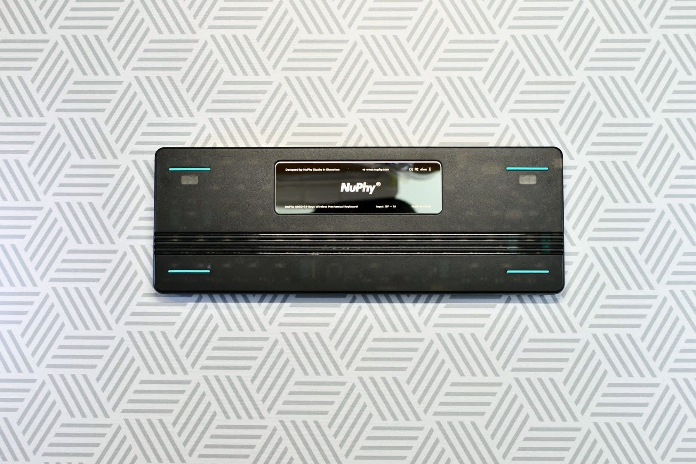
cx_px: 348
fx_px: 1005
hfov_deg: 38.2
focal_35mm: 52
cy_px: 232
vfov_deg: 26.0
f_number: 5
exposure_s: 1/20
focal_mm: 35
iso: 100
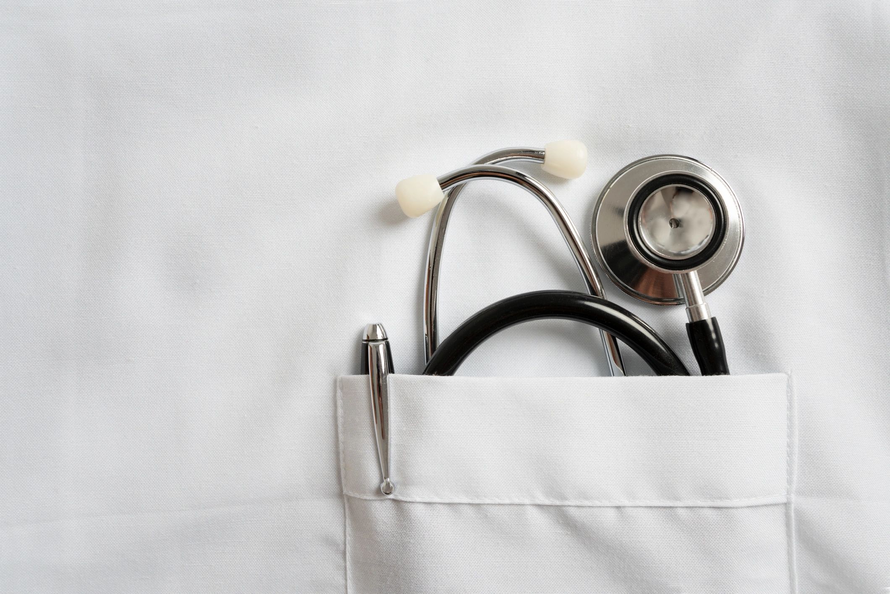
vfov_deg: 37.9
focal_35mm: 35
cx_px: 445
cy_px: 297
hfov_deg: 54.4
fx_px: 865
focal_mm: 35
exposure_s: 1/200
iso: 100
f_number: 11
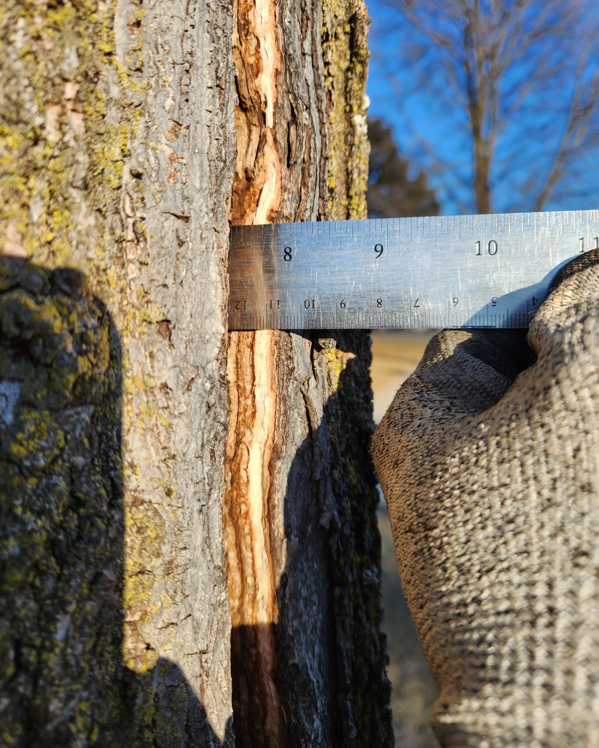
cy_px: 352
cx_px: 300
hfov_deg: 58.8
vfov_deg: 70.2
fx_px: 532
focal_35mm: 24
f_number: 1.8
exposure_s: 1/765
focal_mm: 5.4
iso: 20
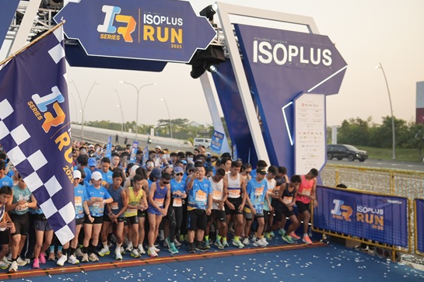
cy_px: 115
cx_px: 103
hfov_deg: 49.7
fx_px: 436
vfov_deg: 35.8
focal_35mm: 37
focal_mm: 24
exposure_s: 1/800
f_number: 2.8
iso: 400
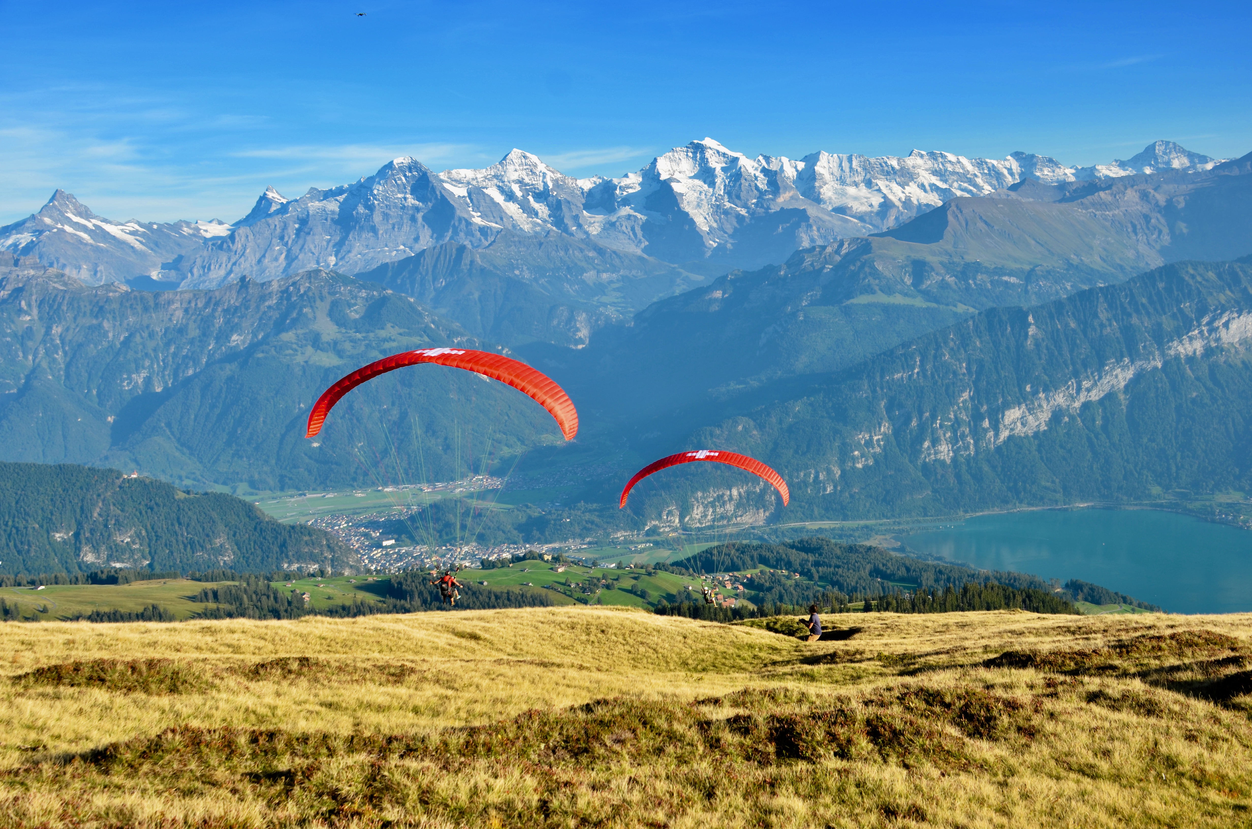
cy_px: 414
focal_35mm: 38
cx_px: 626
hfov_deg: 51.4
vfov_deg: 35.3
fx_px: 1301
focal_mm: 25
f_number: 8
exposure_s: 1/250
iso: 110
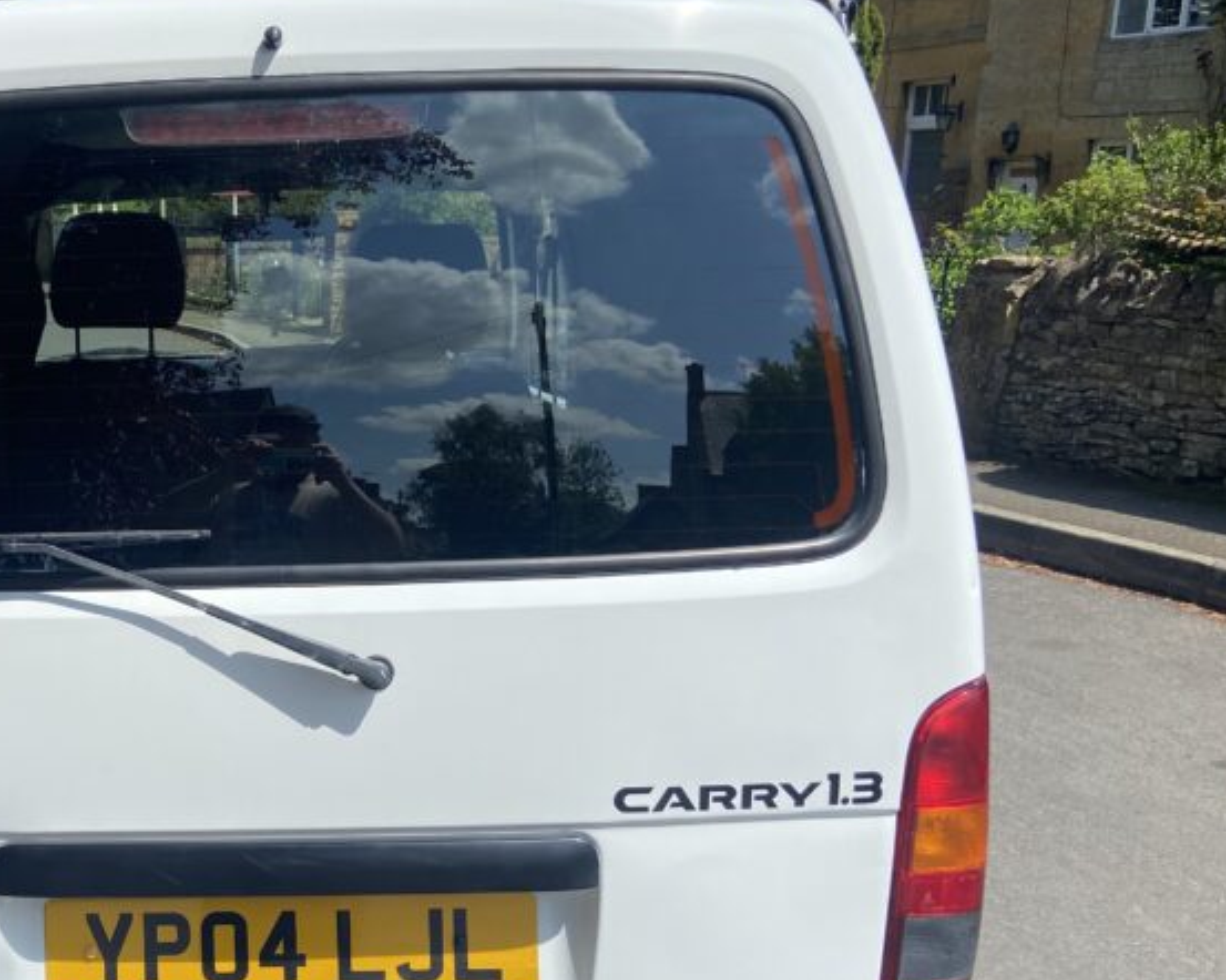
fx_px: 1705
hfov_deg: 37.6
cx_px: 186
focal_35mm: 47
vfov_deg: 31.8
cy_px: 654
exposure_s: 1/3846
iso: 32
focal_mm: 4.25
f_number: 1.8
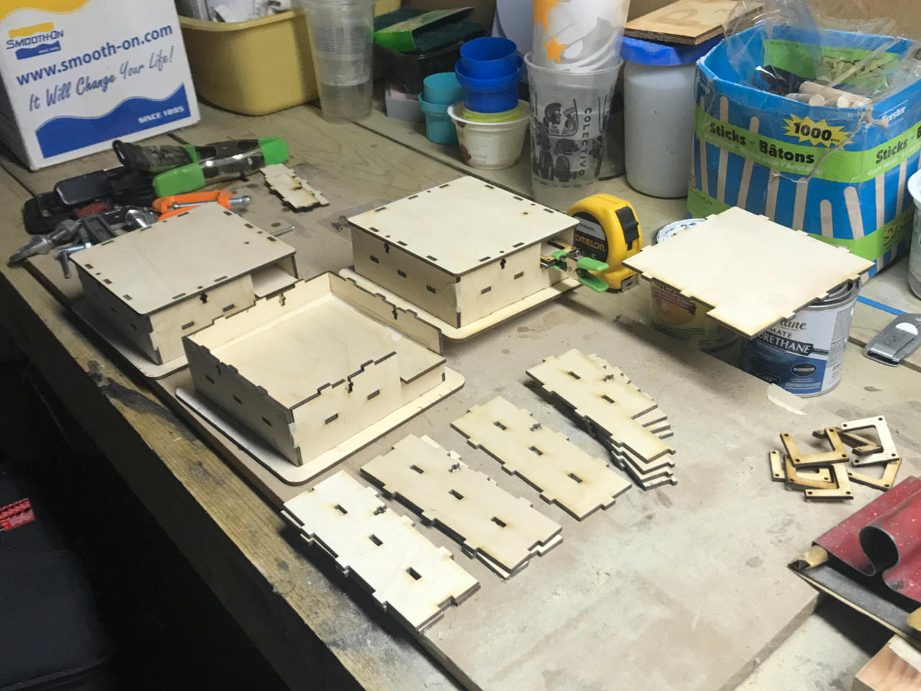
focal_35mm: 28
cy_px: 346
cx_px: 460
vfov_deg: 49.7
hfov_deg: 63.4
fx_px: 745
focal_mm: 4
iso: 32
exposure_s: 1/30
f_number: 1.8
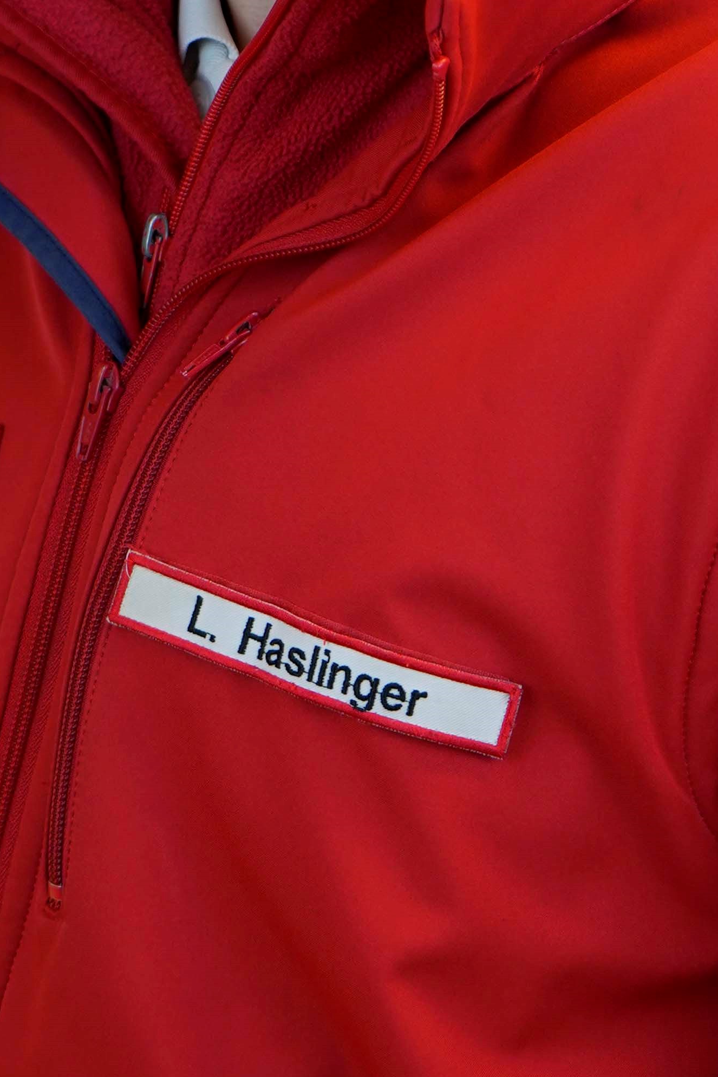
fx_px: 3769
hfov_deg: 10.9
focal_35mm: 126
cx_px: 357
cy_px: 154
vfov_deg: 16.1
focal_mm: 49
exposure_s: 1/160
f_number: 4.5
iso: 400
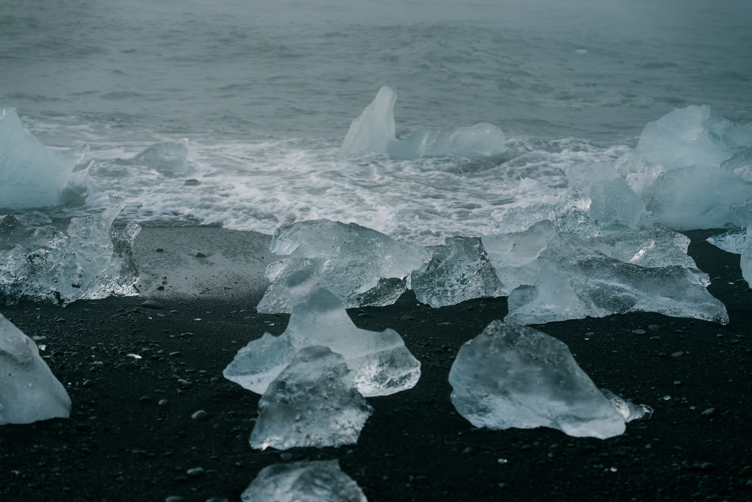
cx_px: 376
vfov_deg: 19.5
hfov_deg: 28.8
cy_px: 251
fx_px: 1463
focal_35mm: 70
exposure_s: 1/8000
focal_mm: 70
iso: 1000
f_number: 2.8
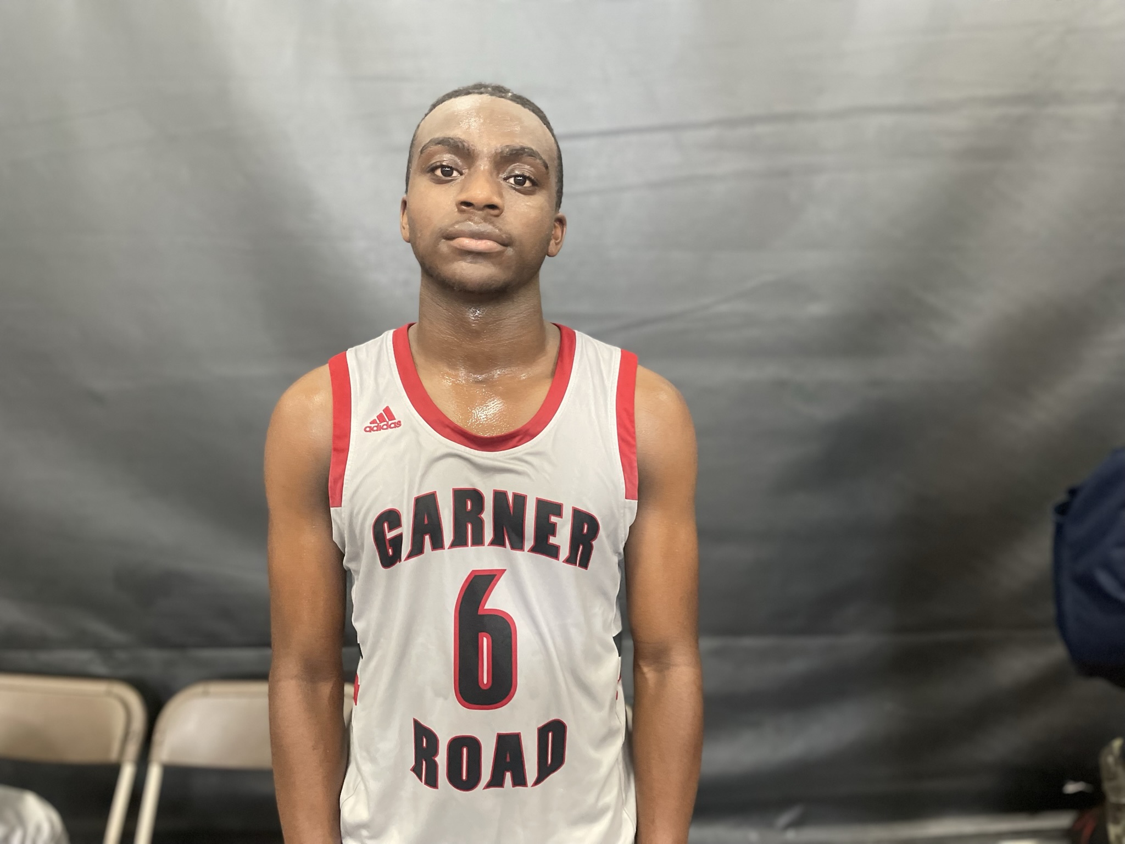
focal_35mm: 26
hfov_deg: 67.3
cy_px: 422
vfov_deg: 53.1
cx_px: 562
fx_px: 845
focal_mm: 4.2
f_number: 1.6
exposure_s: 1/40
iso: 500
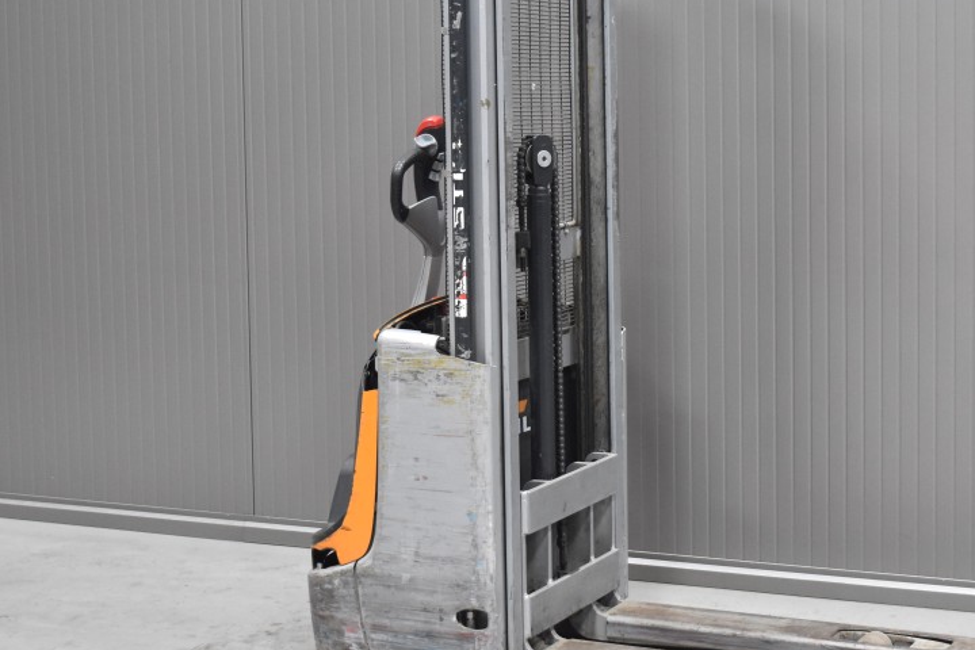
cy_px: 242
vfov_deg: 19.4
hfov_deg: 28.8
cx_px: 596
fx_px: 1896
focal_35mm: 70
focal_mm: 28
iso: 1600
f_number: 4.5
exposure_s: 1/50
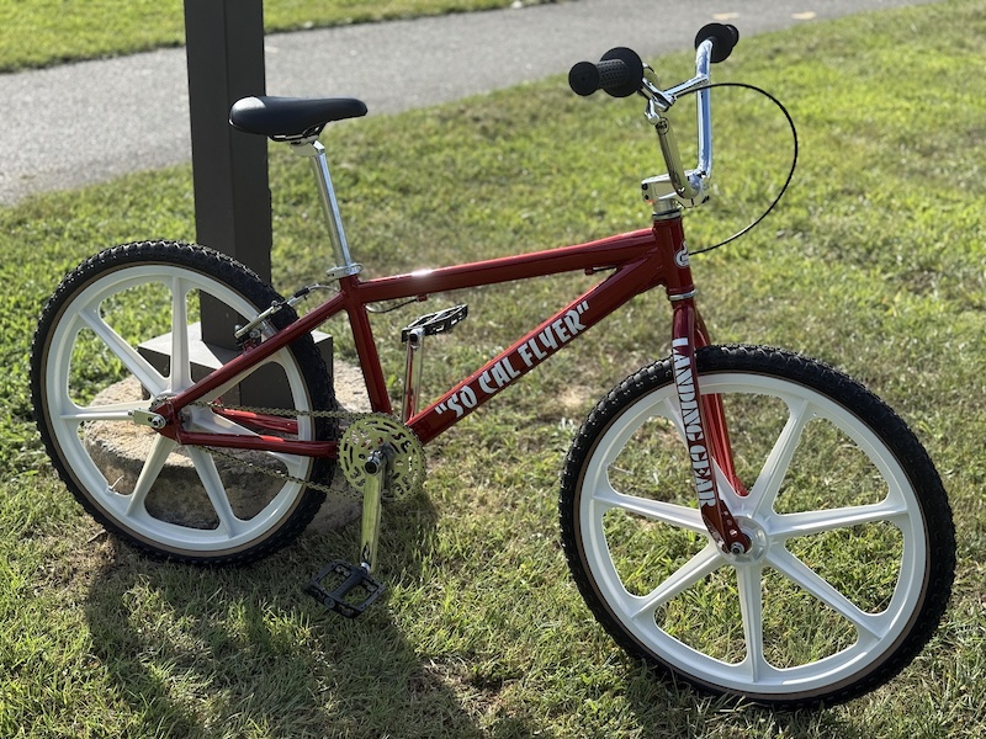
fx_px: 1367
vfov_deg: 30.3
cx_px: 493
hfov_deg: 39.7
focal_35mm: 48
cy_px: 370
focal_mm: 6.76
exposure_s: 1/2415
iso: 64
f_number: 1.78
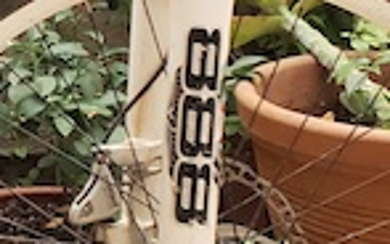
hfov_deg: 12.1
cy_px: -143
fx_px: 1595
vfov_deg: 8.5
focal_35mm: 150
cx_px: -438
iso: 320
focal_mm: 4.3
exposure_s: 1/40
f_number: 1.5
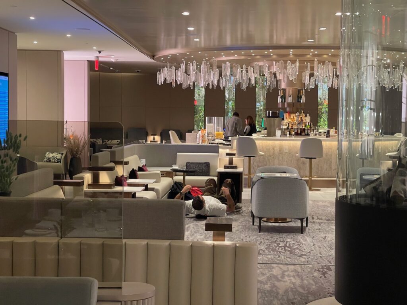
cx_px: 204
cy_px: 152
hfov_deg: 30.3
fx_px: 752
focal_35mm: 64
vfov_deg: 22.9
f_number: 2.2
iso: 640
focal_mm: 7.5
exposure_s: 1/60
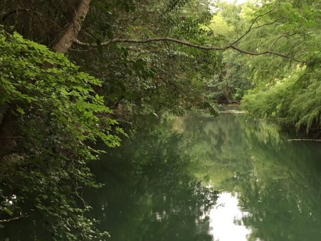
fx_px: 455
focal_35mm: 49
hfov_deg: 38.7
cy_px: 179
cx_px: 193
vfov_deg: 29.3
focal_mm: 4.15
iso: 25
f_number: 2.2
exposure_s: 1/40
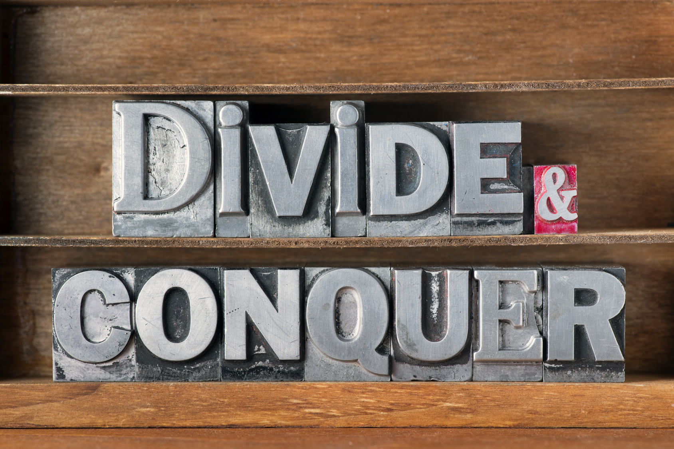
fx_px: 1872
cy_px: 224
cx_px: 337
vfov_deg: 13.7
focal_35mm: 100
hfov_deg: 20.4
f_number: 13
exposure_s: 1/160
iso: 100
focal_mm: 100
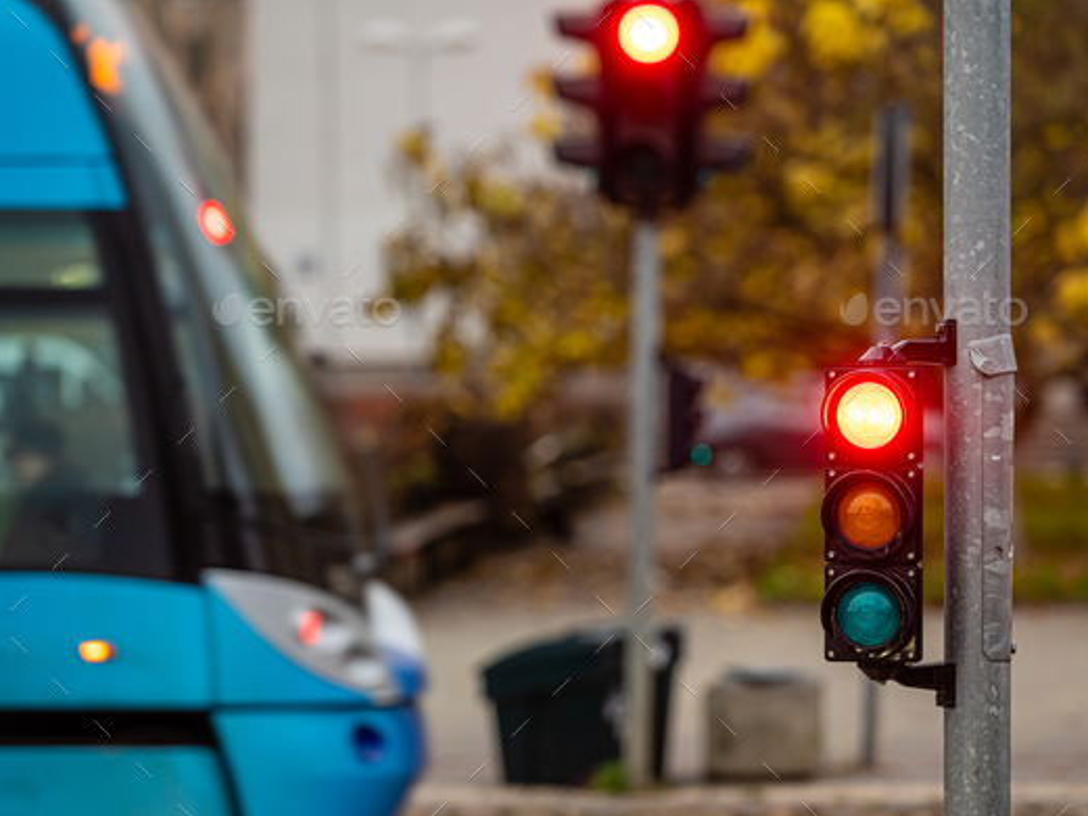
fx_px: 5816
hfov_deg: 10.7
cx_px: 614
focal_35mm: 185
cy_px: 408
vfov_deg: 8.0
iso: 400
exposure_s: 1/160
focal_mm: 170
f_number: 4
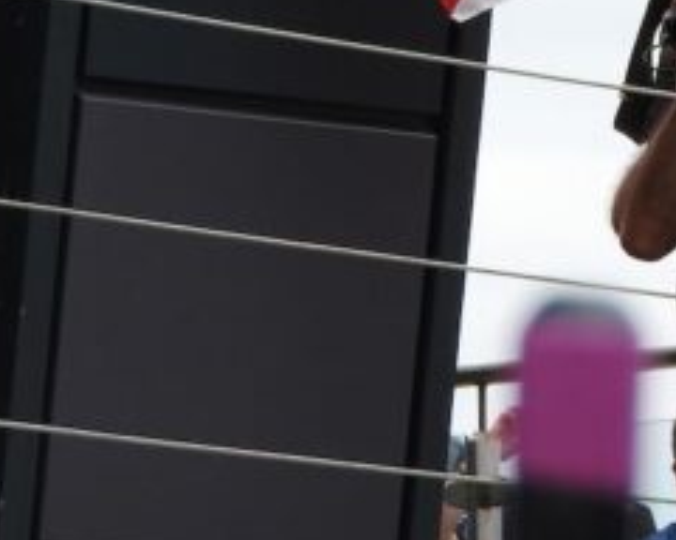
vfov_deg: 2.7
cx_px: 817
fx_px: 11264
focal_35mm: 563
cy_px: 53
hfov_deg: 3.4
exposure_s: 1/250
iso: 100
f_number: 5.3
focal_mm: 32.2
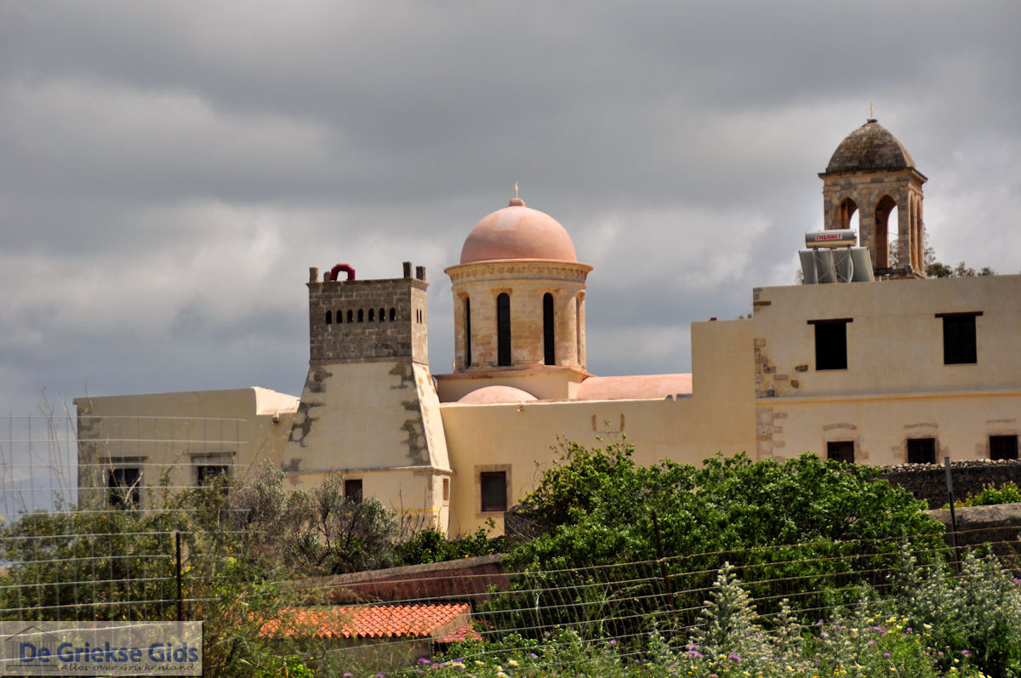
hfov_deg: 16.1
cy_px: 339
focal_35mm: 128
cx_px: 510
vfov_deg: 10.7
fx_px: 3612
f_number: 5.6
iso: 200
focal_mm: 85
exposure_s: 1/2500
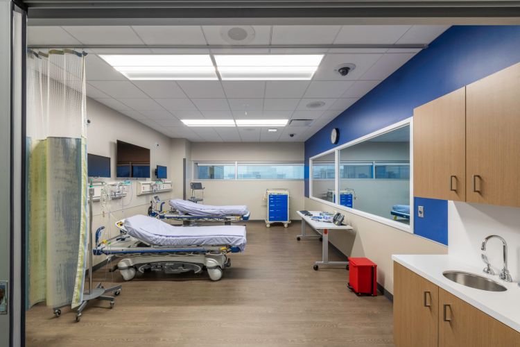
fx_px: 217
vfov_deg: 77.3
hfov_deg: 100.4
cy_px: 174
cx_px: 260
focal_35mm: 15
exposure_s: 1
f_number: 13
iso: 100
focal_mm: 15
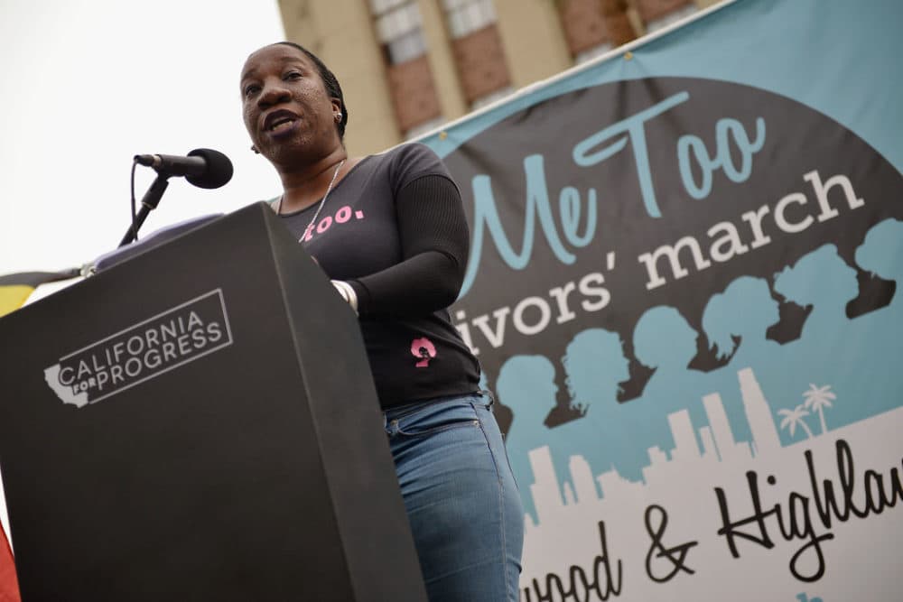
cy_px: 301
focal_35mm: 70
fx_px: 1756
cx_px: 452
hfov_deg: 28.8
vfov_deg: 19.5
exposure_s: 1/750
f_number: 3.3
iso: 200
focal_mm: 70
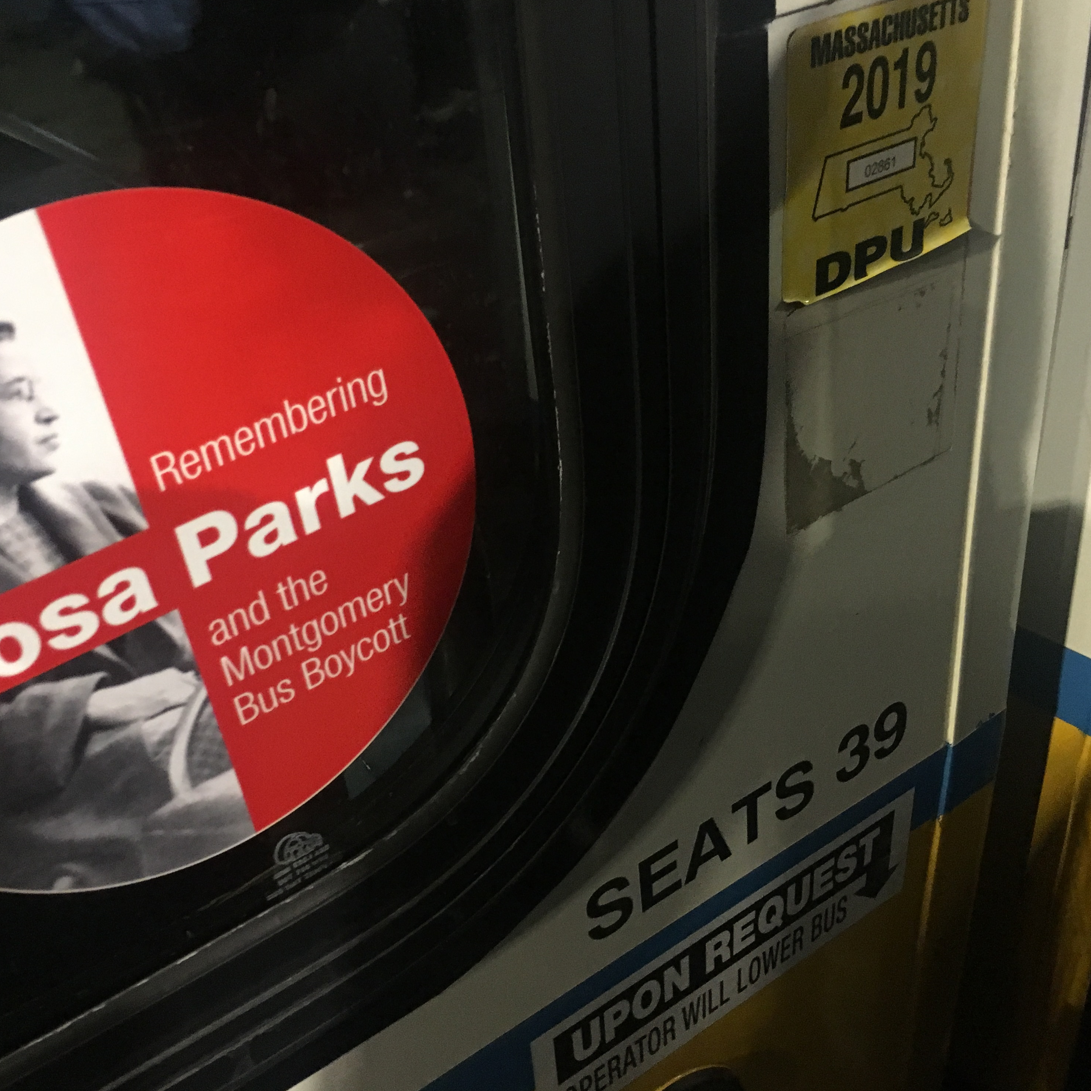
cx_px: 440
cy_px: 542
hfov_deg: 47.0
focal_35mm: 35
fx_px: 1248
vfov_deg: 47.2
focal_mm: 4.15
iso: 250
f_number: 2.2
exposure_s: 1/15
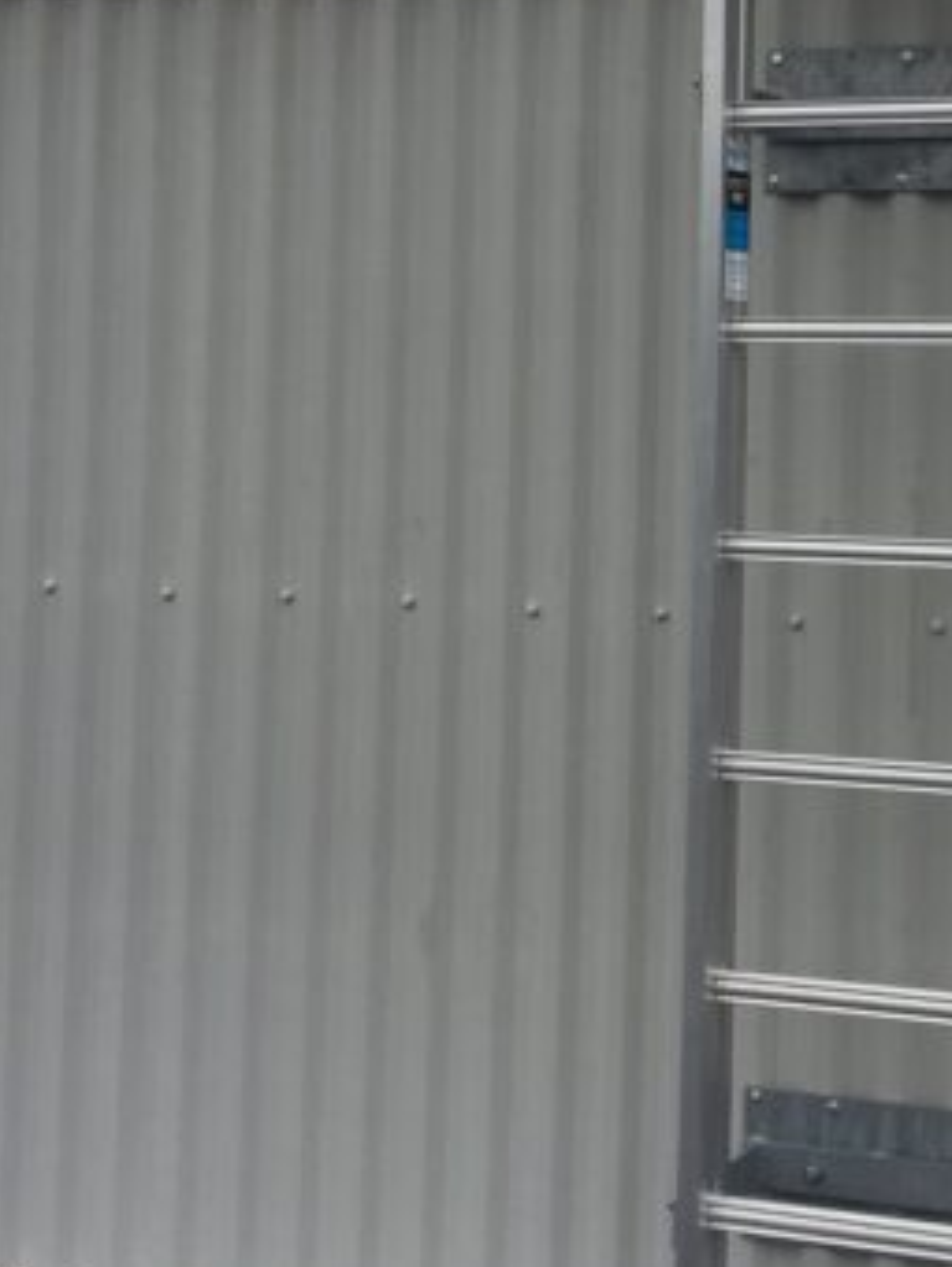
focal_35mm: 65
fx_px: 2382
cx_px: 1039
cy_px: 301
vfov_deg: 29.3
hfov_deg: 21.5
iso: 32
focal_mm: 4.15
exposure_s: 1/200
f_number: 2.2
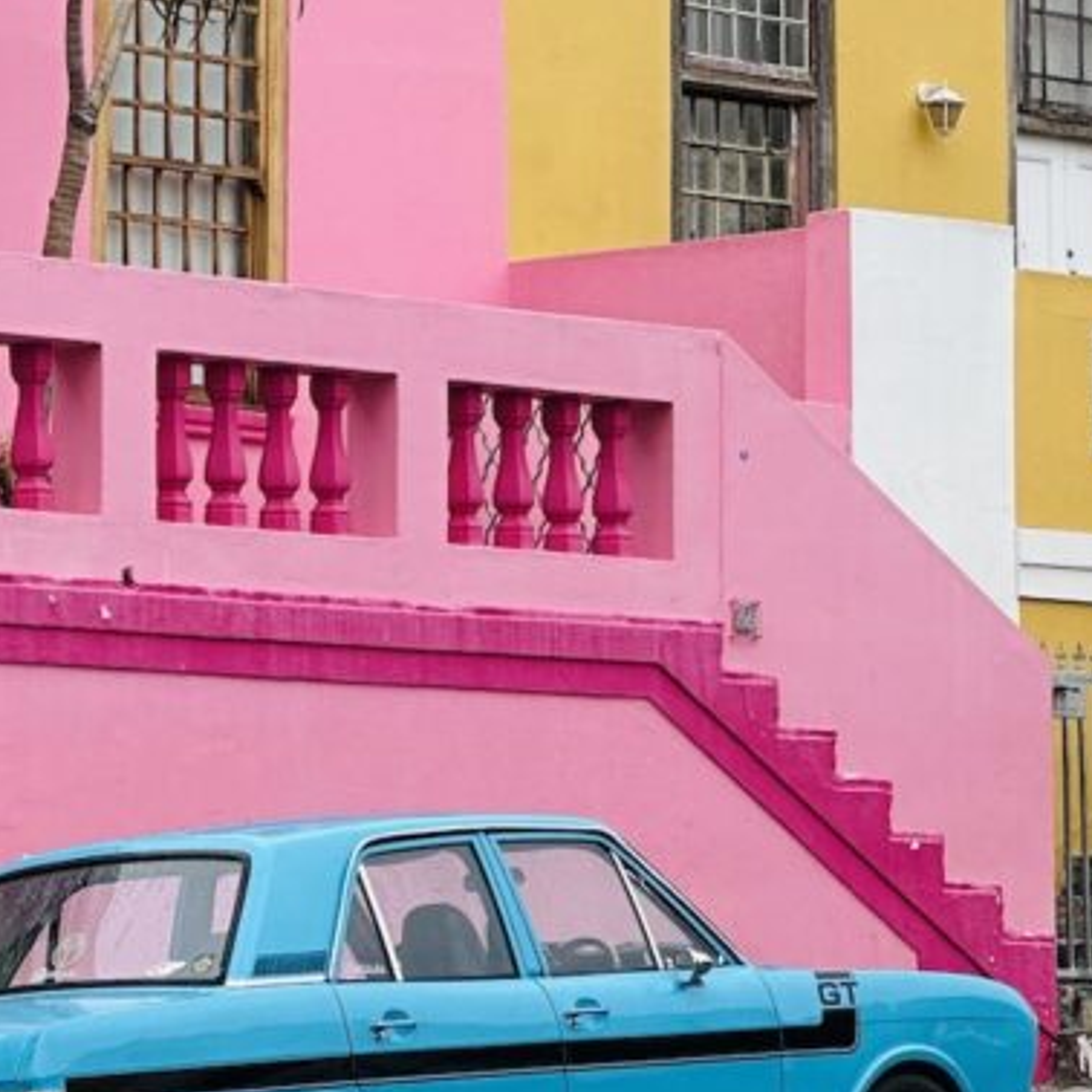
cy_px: 162
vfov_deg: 8.1
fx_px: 7709
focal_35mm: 216
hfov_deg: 8.1
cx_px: 324
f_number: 2.8
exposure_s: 1/240
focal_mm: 9
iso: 32
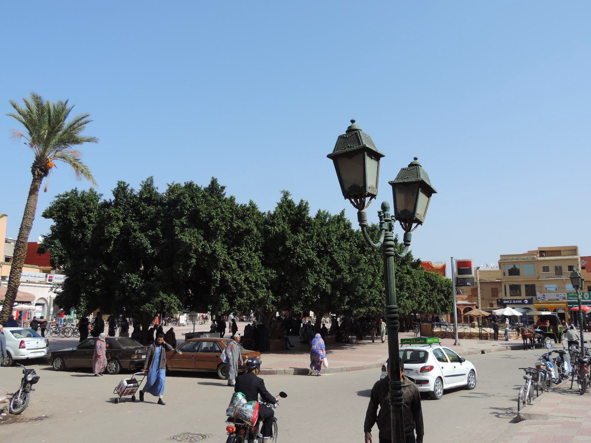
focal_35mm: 30
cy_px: 222
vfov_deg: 46.8
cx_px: 296
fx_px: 512
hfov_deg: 60.0
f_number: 3.1
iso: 80
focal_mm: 5.3
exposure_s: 1/1250
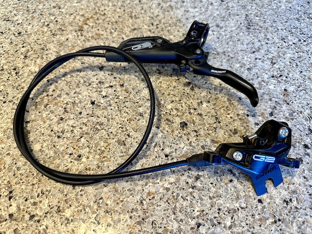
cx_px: 156
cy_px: 117
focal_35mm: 24
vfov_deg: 56.8
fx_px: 216
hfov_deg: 71.6
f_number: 1.78
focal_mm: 6.86
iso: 320
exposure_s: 1/60
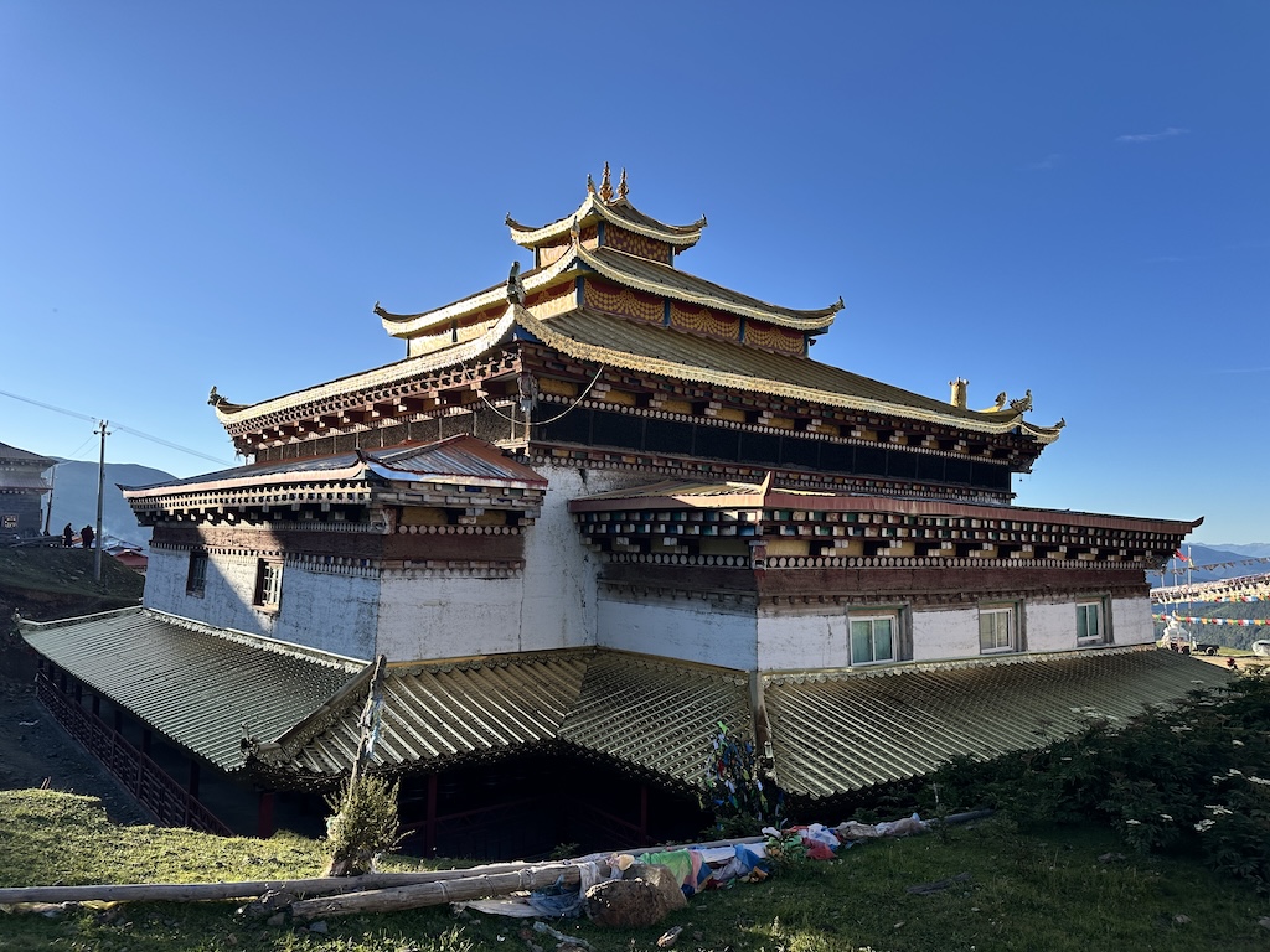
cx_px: 635
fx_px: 881
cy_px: 476
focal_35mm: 24
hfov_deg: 71.6
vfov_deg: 56.8
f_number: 1.78
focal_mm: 6.86
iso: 80
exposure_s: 1/2469
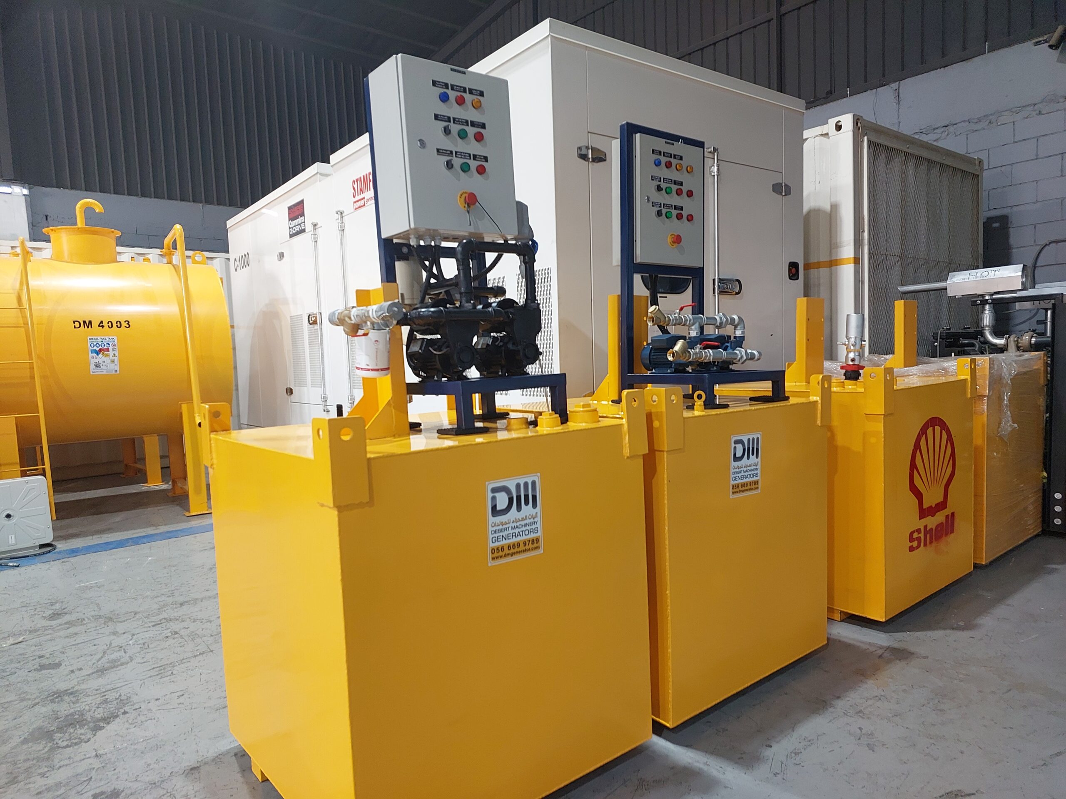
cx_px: 533
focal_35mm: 23
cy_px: 400
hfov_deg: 73.9
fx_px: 708
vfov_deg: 58.9
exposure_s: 1/60
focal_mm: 5.06
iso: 250
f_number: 1.8
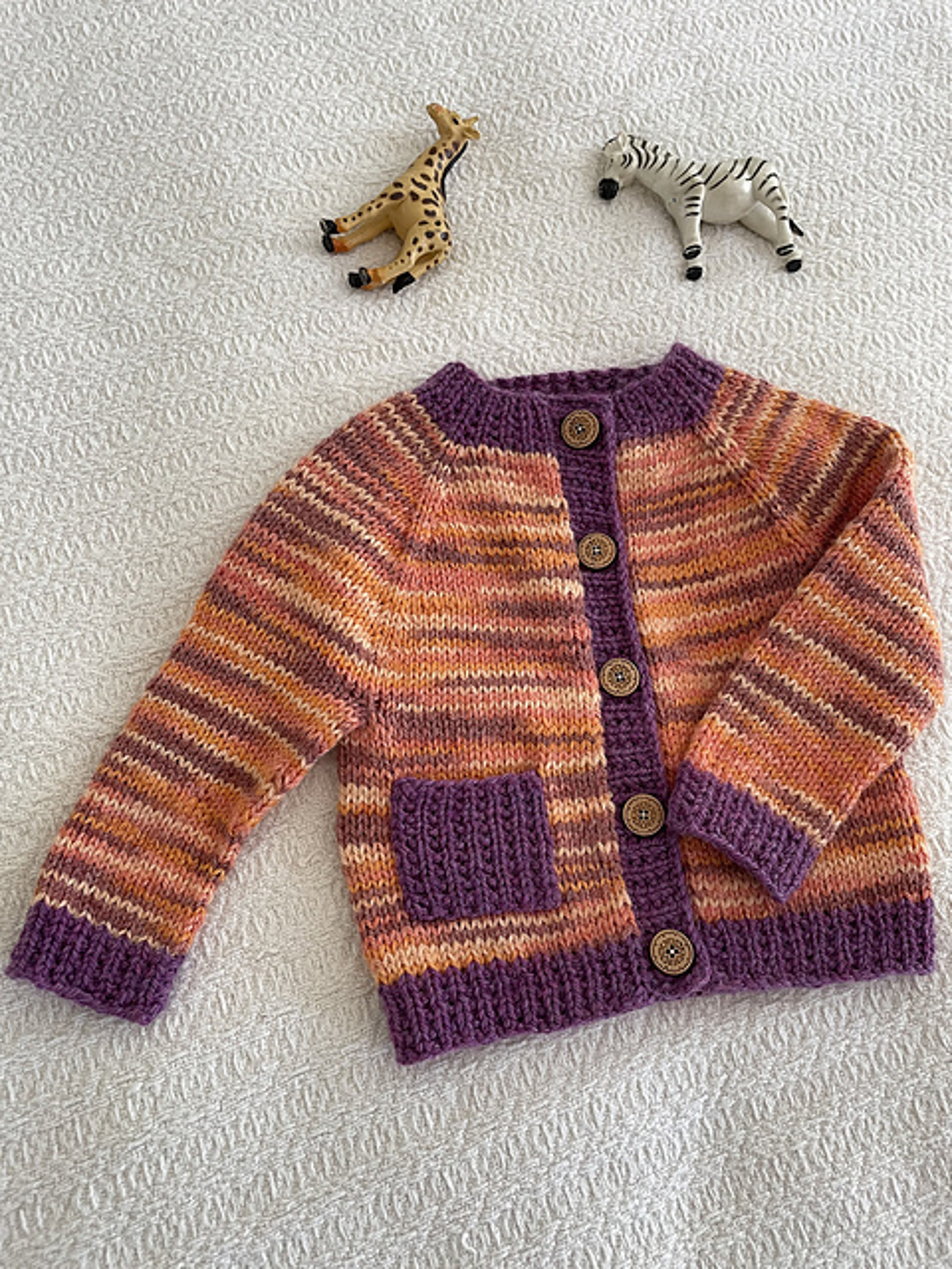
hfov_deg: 53.1
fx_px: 953
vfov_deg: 67.3
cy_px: 634
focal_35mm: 26
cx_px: 476
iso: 125
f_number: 1.6
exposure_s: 1/95
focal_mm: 4.2
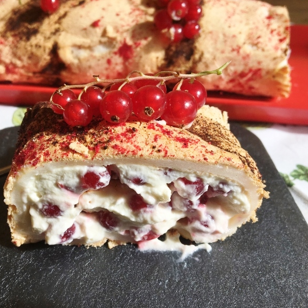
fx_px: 352
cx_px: 114
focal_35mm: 35
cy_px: 151
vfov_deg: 47.2
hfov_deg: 46.8
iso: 25
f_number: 2.2
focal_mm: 4.15
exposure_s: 1/466
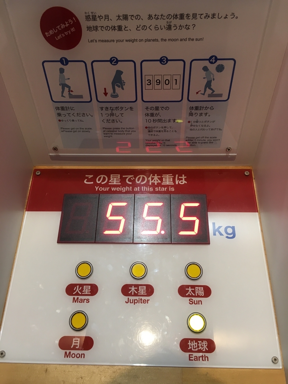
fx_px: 322
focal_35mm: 29
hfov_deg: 48.2
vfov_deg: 61.7
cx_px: 144
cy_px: 192
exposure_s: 1/30
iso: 50
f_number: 2.2
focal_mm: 4.15
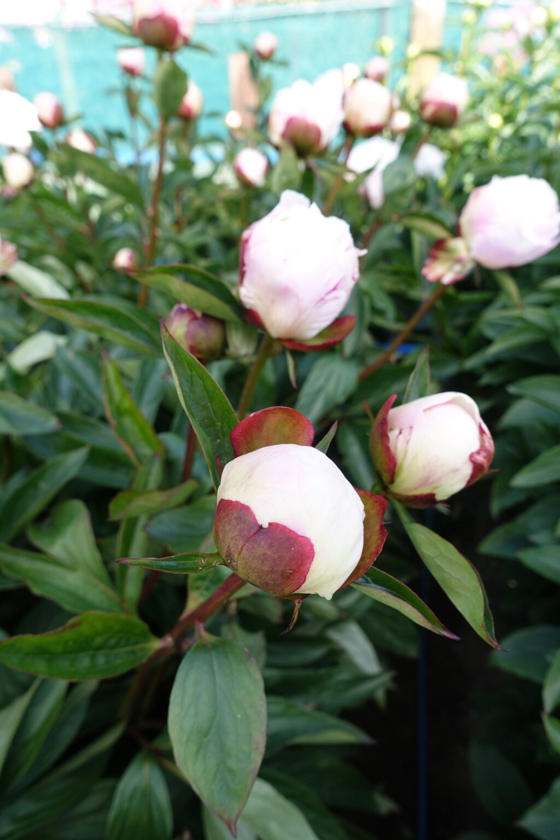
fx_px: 560
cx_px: 280
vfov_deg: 73.7
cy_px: 420
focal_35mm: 24
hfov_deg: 53.1
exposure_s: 1/200
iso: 125
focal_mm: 8.8
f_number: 4
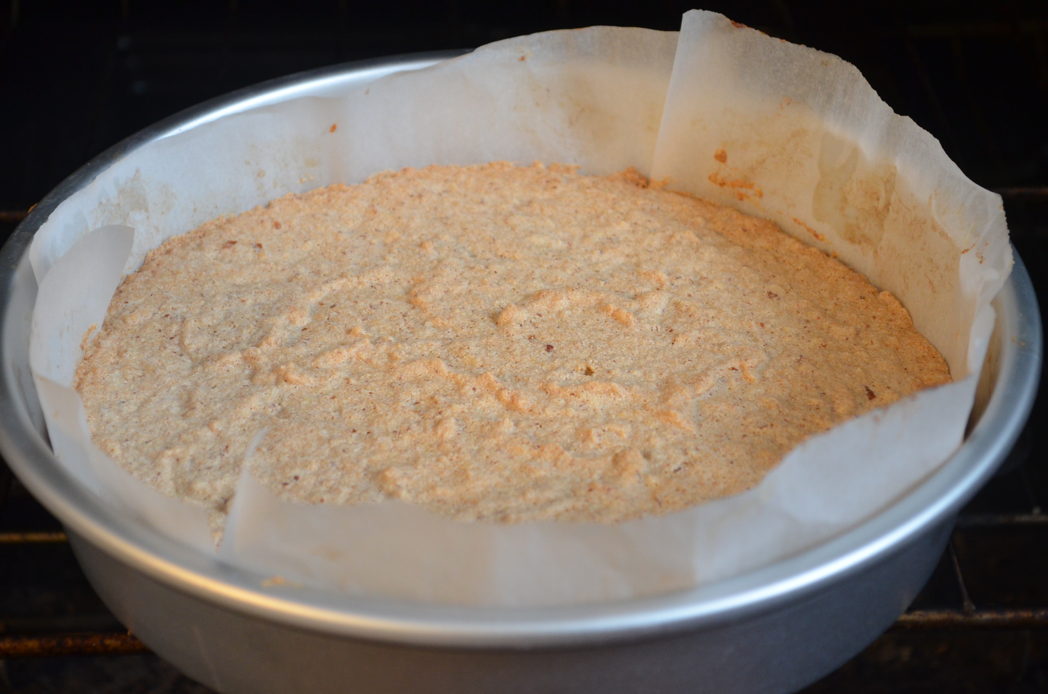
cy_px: 347
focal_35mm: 82
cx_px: 524
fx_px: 2397
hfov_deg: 24.7
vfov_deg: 16.5
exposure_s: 1/60
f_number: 5.6
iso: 1100
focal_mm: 55
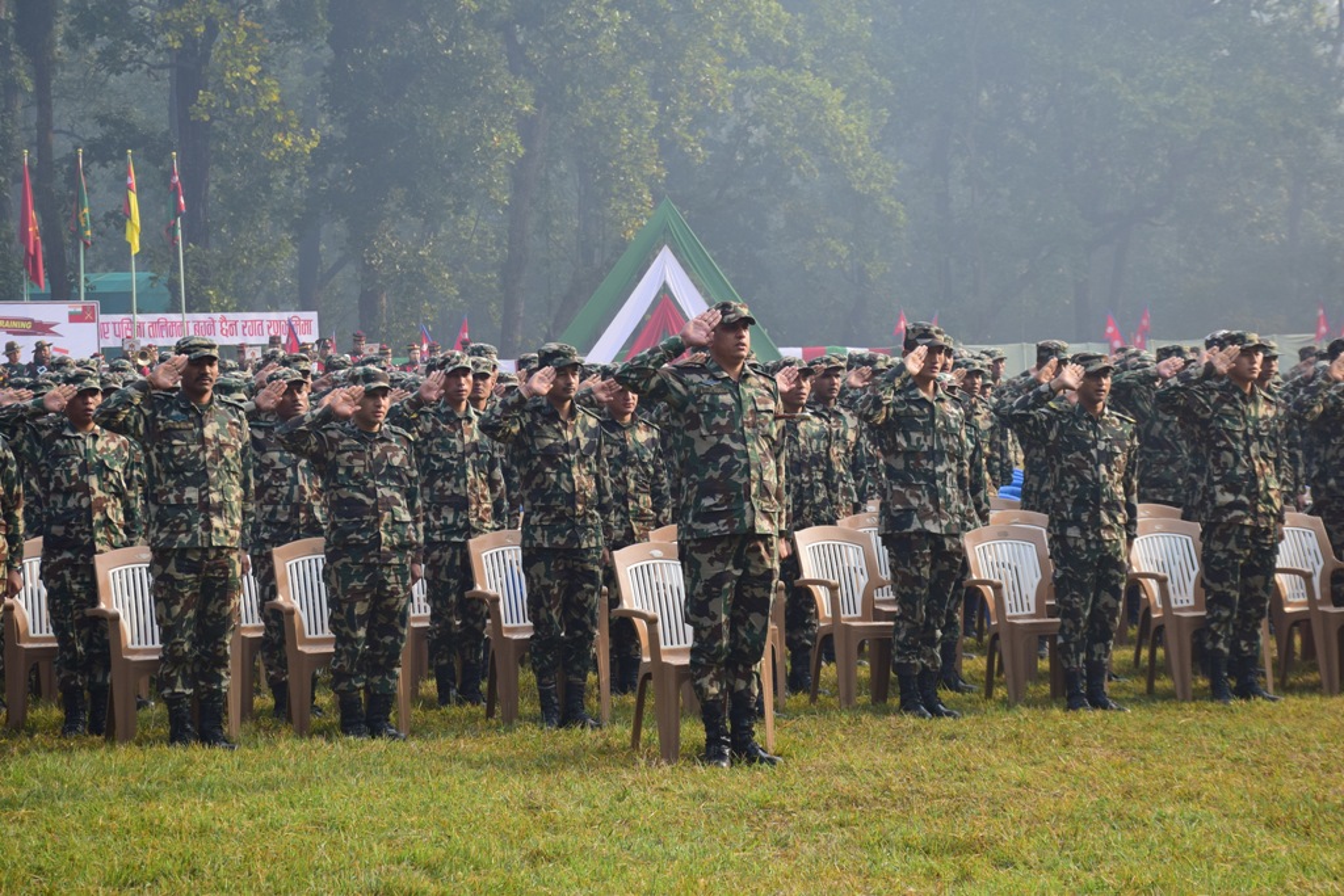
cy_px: 448
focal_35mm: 93
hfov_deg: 21.9
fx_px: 3472
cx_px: 672
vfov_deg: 14.7
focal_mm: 62
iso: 320
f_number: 7.1
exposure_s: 1/400
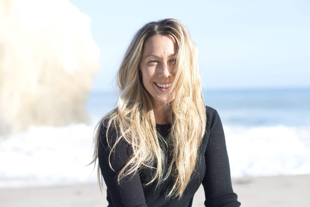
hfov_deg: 23.9
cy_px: 104
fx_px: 732
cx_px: 155
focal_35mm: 85
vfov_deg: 16.1
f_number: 4
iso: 500
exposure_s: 1/2500
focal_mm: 85
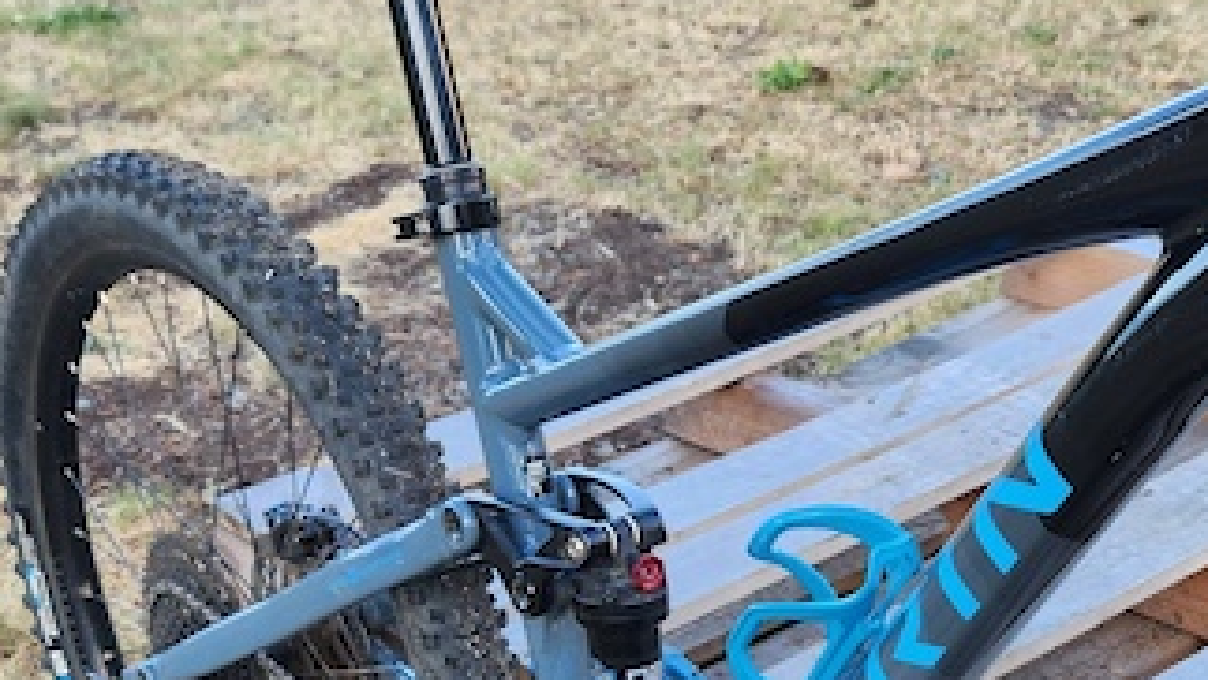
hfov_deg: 33.5
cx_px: 819
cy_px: 960
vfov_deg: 17.8
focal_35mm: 62
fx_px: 1987
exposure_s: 1/180
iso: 32
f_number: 1.8
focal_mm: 5.4
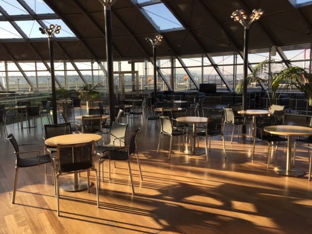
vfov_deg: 46.8
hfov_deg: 59.9
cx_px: 159
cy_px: 114
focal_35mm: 30
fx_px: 271
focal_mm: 4.15
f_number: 2.2
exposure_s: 1/384
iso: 32
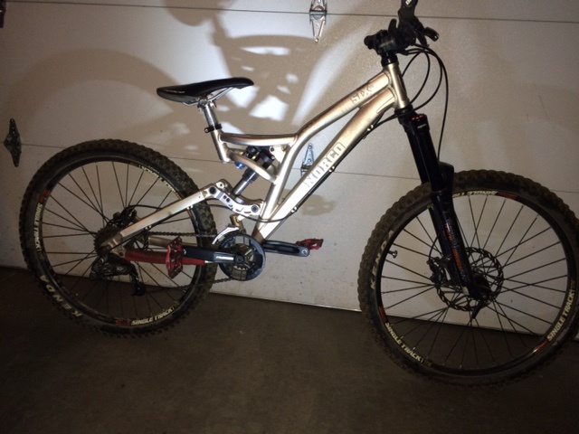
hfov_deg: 61.7
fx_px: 485
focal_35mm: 29
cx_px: 290
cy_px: 217
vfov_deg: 48.2
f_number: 2.2
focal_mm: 4.15
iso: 125
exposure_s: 1/20
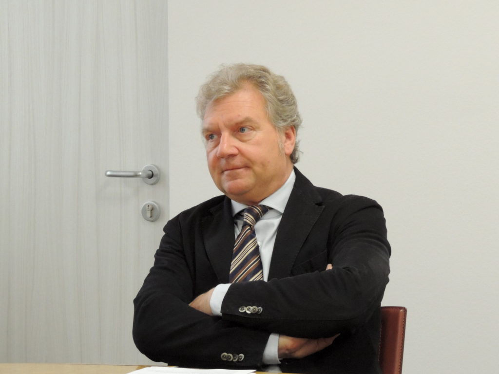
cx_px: 250
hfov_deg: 11.6
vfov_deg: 8.7
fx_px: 2451
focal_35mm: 170
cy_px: 187
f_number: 4.5
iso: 1600
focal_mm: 30.3
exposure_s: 1/100
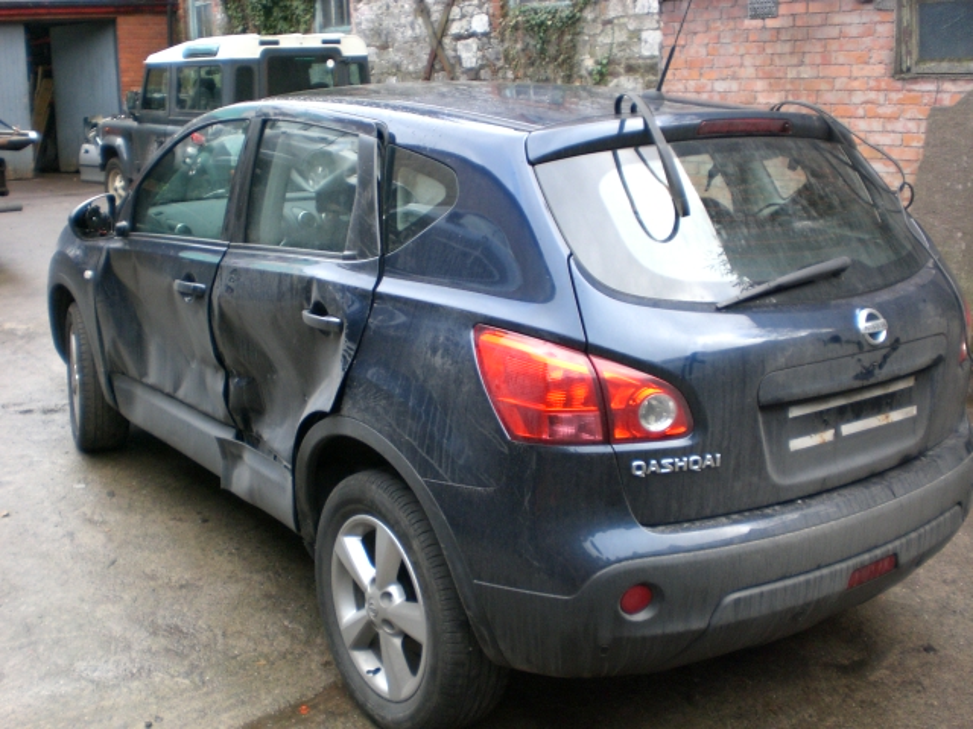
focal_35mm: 38
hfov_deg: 49.0
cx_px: 486
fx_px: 1068
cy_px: 364
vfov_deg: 37.7
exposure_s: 1/100
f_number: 3.1
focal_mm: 6.3
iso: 200
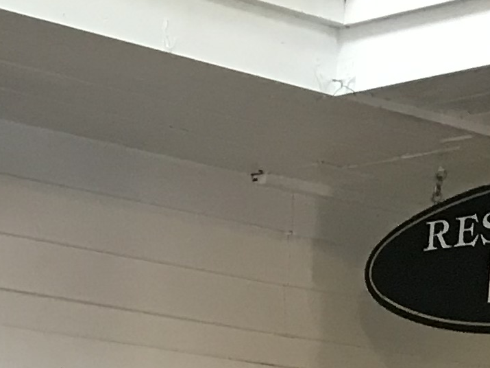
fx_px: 2236
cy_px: 836
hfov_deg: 11.0
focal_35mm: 158
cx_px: -587
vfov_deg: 8.7
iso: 40
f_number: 1.8
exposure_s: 1/17
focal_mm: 3.99
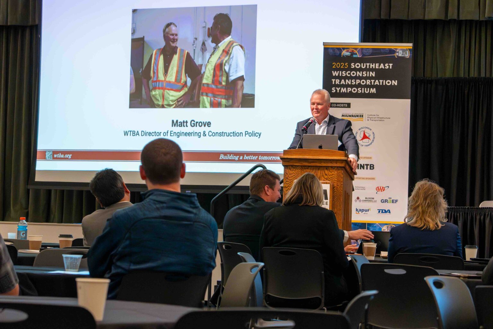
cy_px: 164
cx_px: 246
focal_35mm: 136
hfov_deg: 15.1
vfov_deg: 10.1
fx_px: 1862
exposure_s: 1/160
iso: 5000
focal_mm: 91
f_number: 6.3
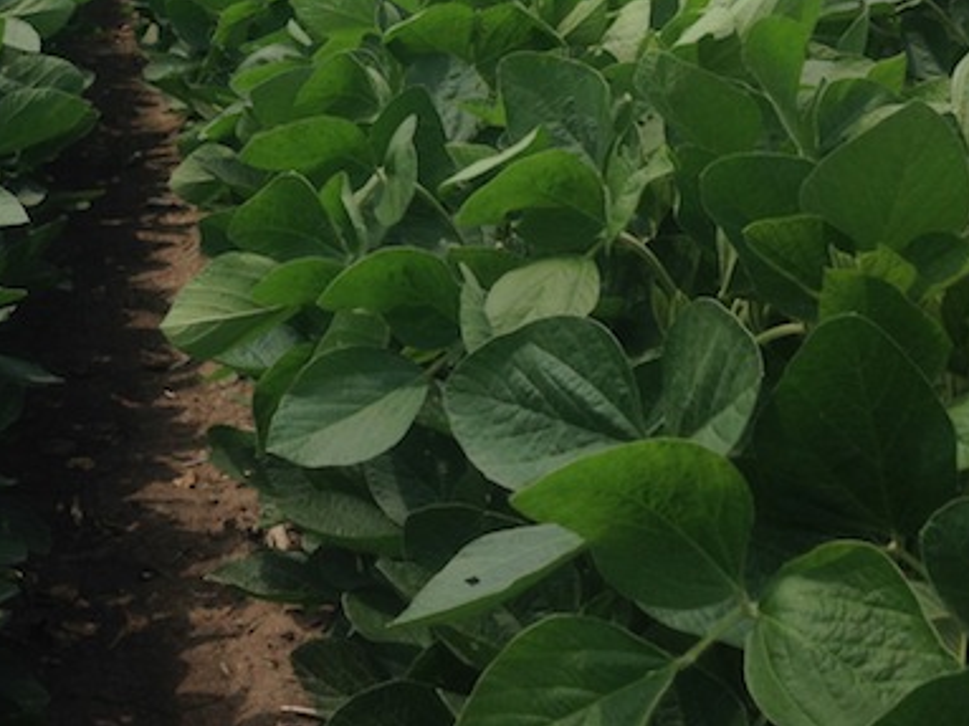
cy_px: 73
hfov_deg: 27.3
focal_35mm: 69
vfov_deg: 20.9
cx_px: 132
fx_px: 1931
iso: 50
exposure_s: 1/1808
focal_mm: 4.12
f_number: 2.4
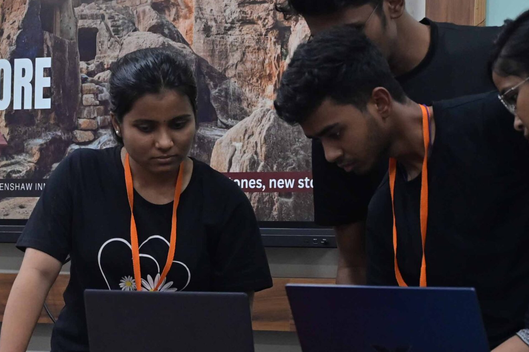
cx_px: 160
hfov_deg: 8.5
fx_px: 3539
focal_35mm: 241
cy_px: 208
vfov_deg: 5.7
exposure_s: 1/250
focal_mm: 85
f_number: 1.8
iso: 640
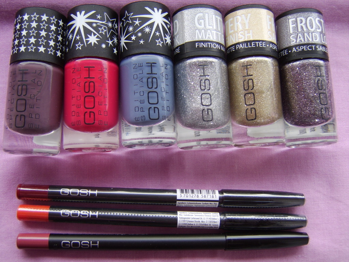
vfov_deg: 45.4
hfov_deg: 58.4
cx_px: 174
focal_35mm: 31
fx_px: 313
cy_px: 131
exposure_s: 1/125
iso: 71
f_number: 2.7
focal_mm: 8.13
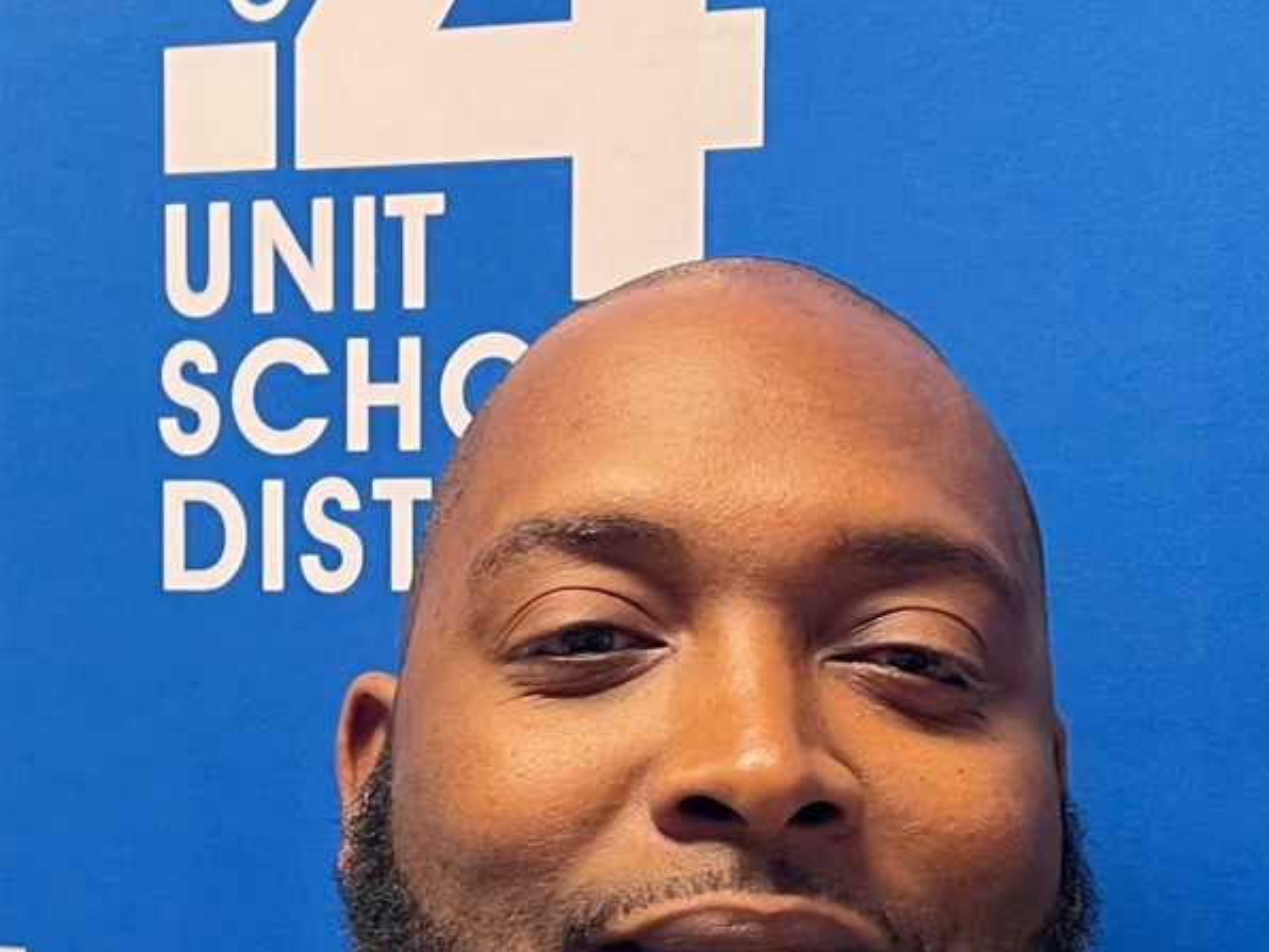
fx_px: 3226
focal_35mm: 88
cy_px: 877
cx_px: 562
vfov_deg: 16.5
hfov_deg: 22.2
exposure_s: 1/60
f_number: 1.6
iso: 80
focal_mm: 5.1
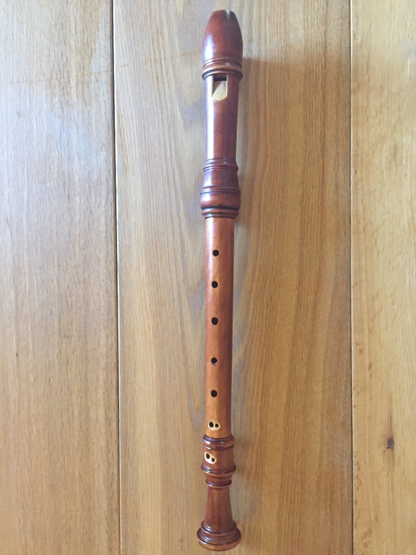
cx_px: 208
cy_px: 278
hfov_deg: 48.2
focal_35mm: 29
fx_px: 465
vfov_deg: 61.7
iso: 320
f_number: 2.2
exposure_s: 1/17
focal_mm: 4.15
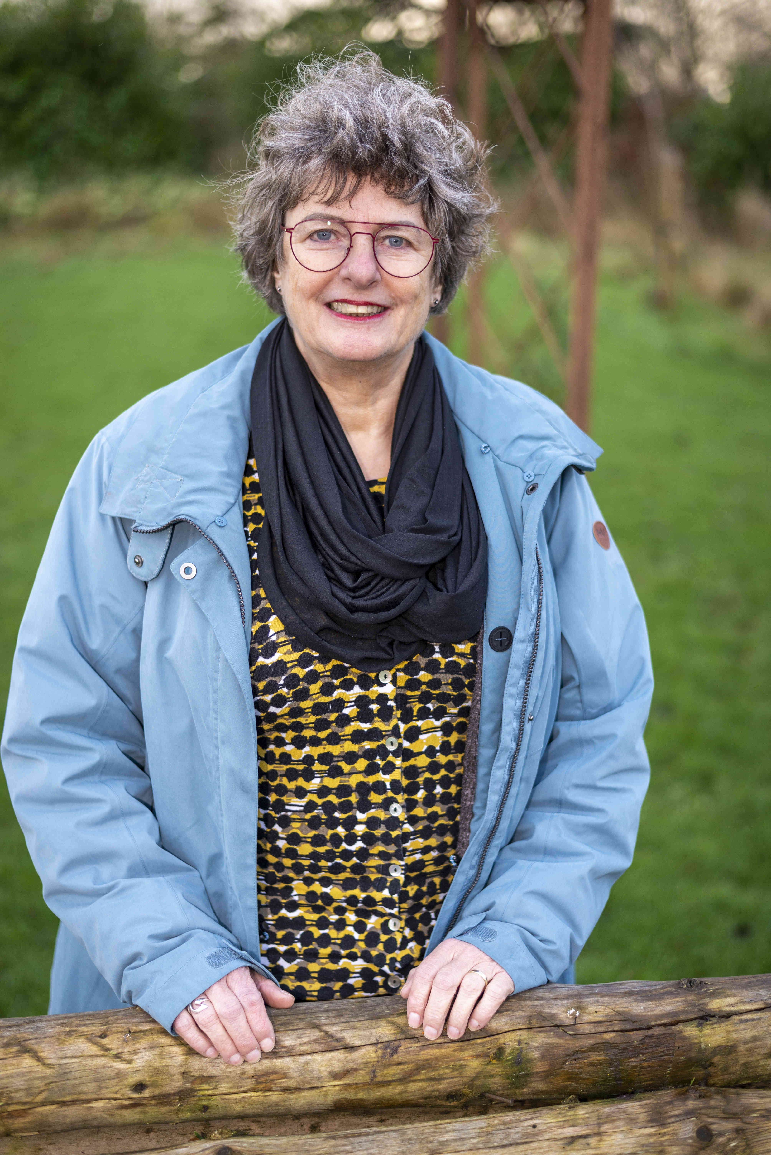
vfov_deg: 39.6
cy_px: 578
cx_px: 386
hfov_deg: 27.0
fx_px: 1605
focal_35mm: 50
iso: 500
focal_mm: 50
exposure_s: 1/800
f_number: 1.8
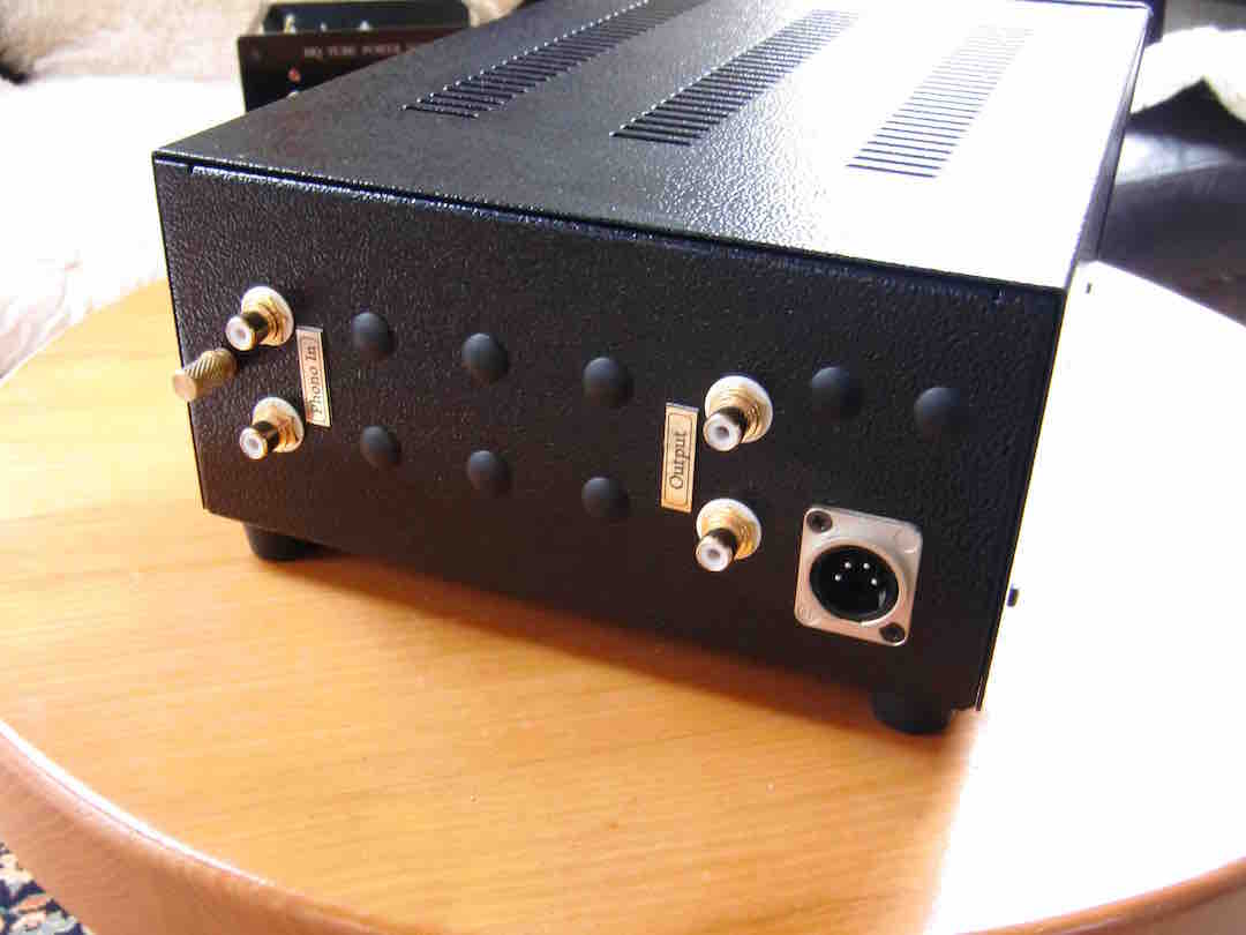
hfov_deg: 54.0
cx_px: 623
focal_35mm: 34
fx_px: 1224
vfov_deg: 41.8
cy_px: 468
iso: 400
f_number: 3.6
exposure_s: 1/15
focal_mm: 6.1
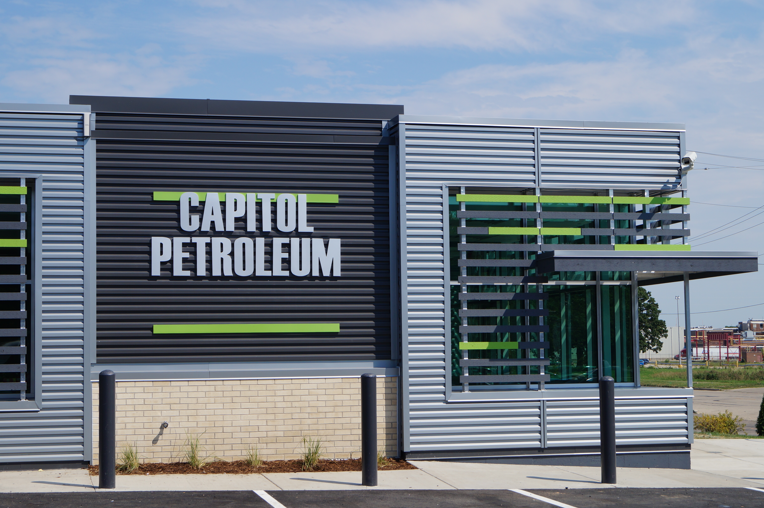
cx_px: 383
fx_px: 1293
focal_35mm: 61
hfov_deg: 32.9
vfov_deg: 22.2
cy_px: 256
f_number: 13
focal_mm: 40
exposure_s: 1/200
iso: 100
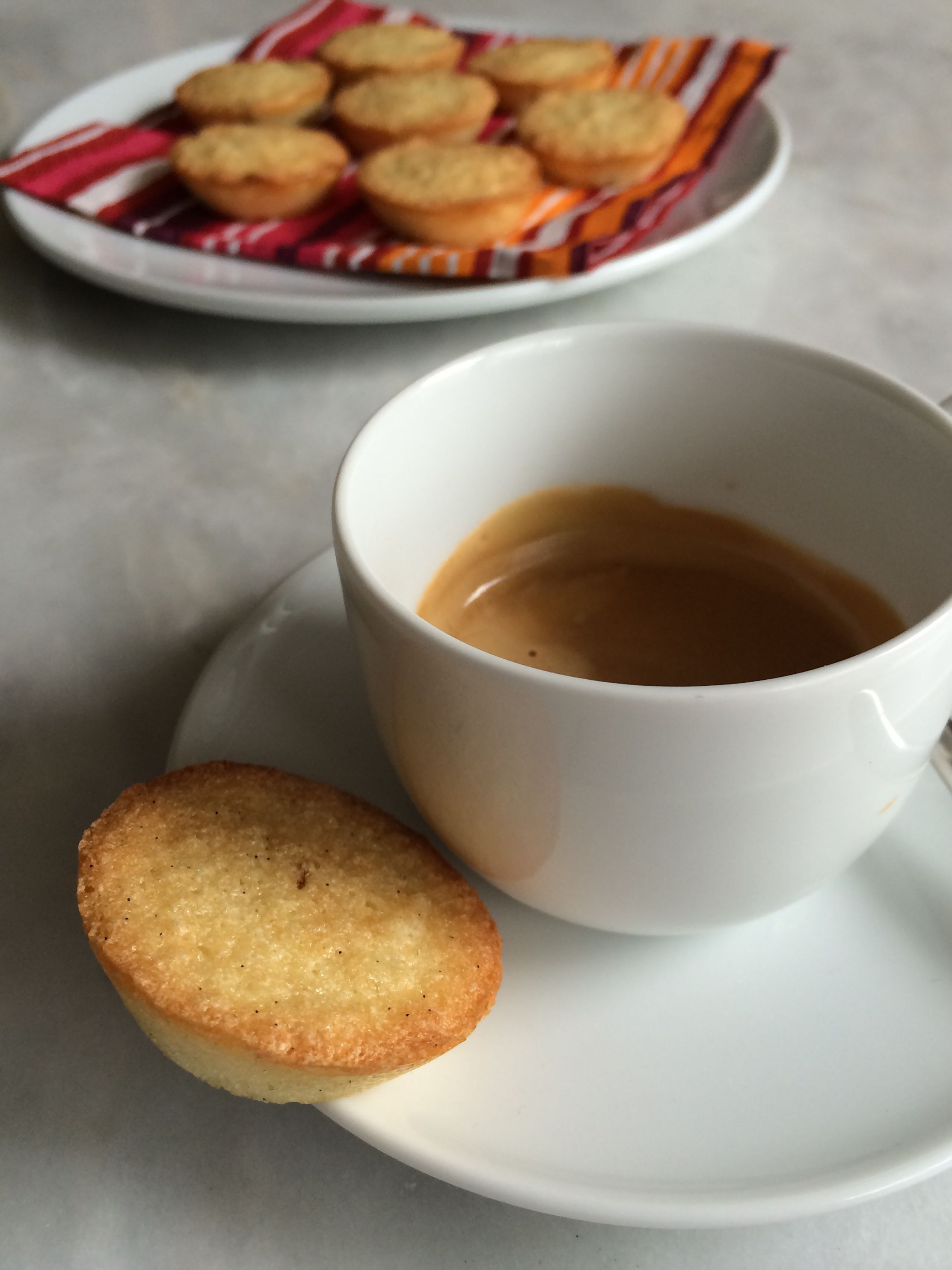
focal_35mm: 33
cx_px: 519
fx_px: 1210
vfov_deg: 55.3
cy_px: 591
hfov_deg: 42.9
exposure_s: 1/40
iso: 32
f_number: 2.2
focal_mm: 4.12
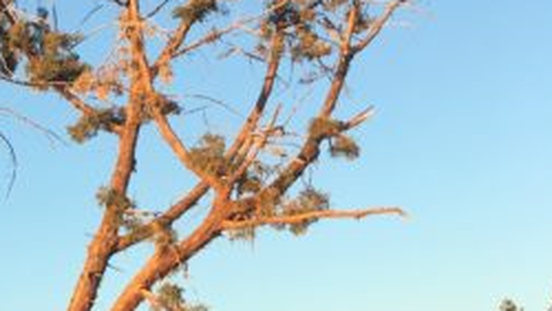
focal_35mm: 97
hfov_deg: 19.3
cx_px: -269
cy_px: 311
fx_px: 1421
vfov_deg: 12.4
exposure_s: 1/247
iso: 25
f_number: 2.2
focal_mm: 4.15
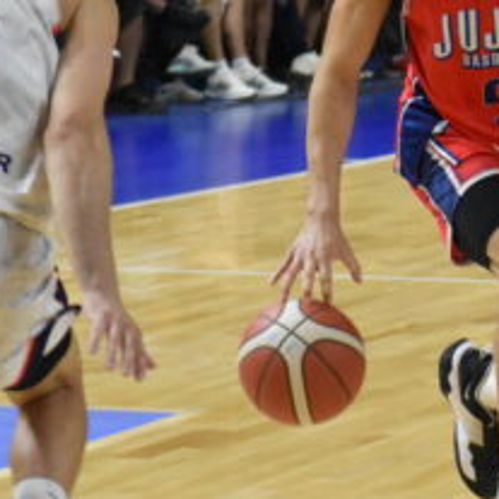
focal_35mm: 321
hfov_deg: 5.4
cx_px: 730
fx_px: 5242
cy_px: 116
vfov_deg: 5.4
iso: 6400
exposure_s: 1/1000
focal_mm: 75
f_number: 4.2
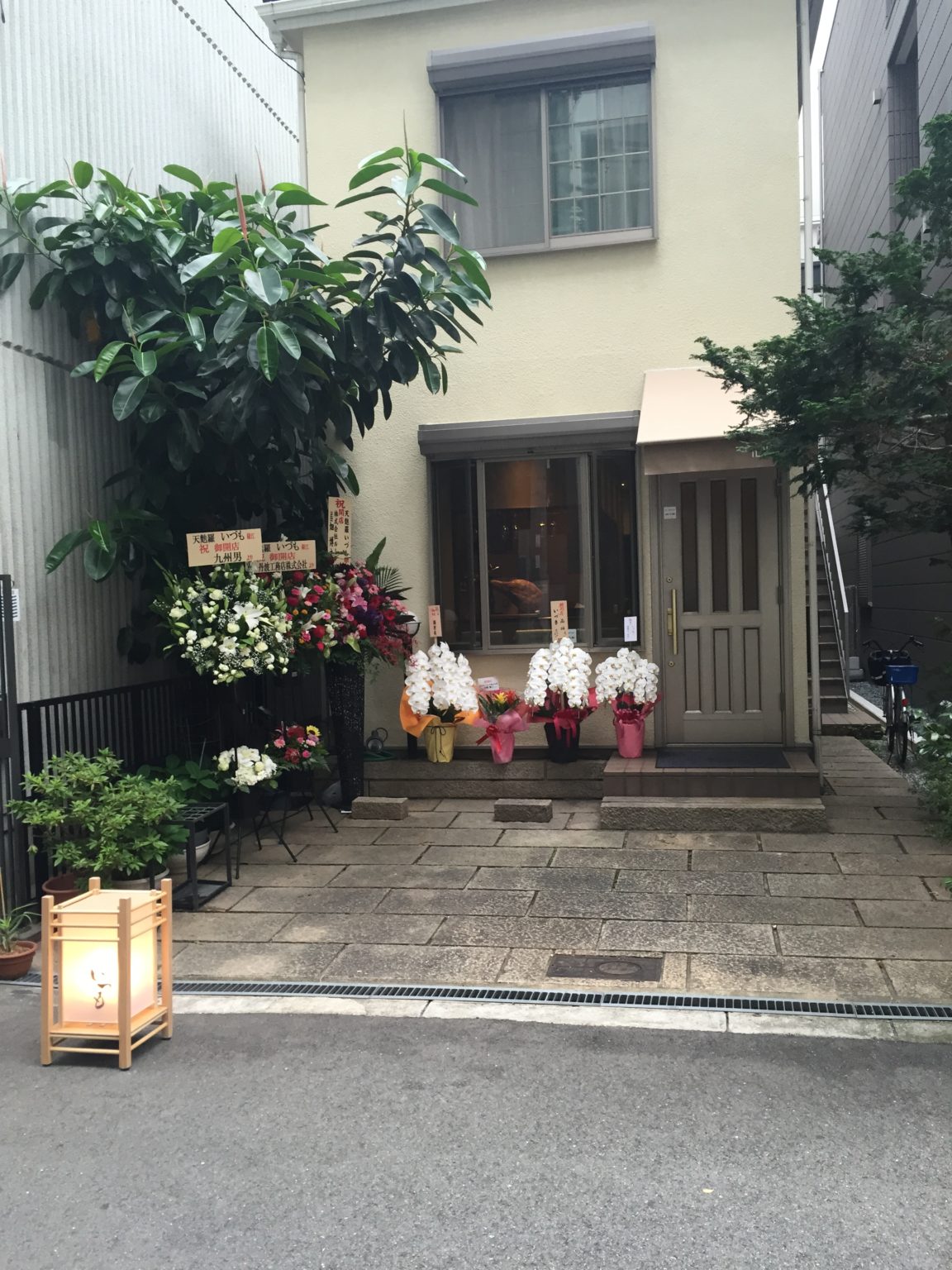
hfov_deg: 48.2
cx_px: 476
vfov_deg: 61.7
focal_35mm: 29
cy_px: 635
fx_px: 1063
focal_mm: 4.15
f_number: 2.2
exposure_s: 1/30
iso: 32
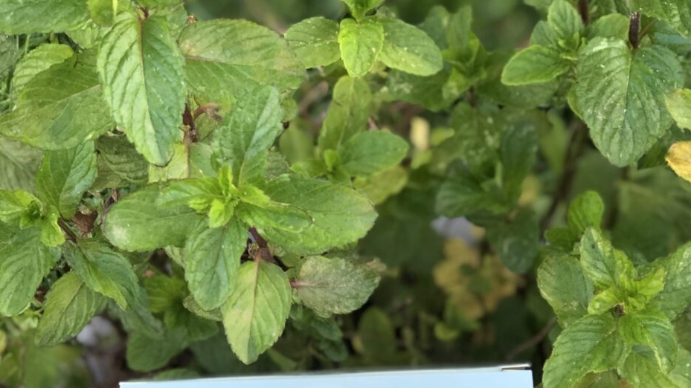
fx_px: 1960
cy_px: 413
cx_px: 361
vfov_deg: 11.2
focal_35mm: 107
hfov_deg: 20.0
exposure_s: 1/60
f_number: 2.8
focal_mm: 6.6
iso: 25
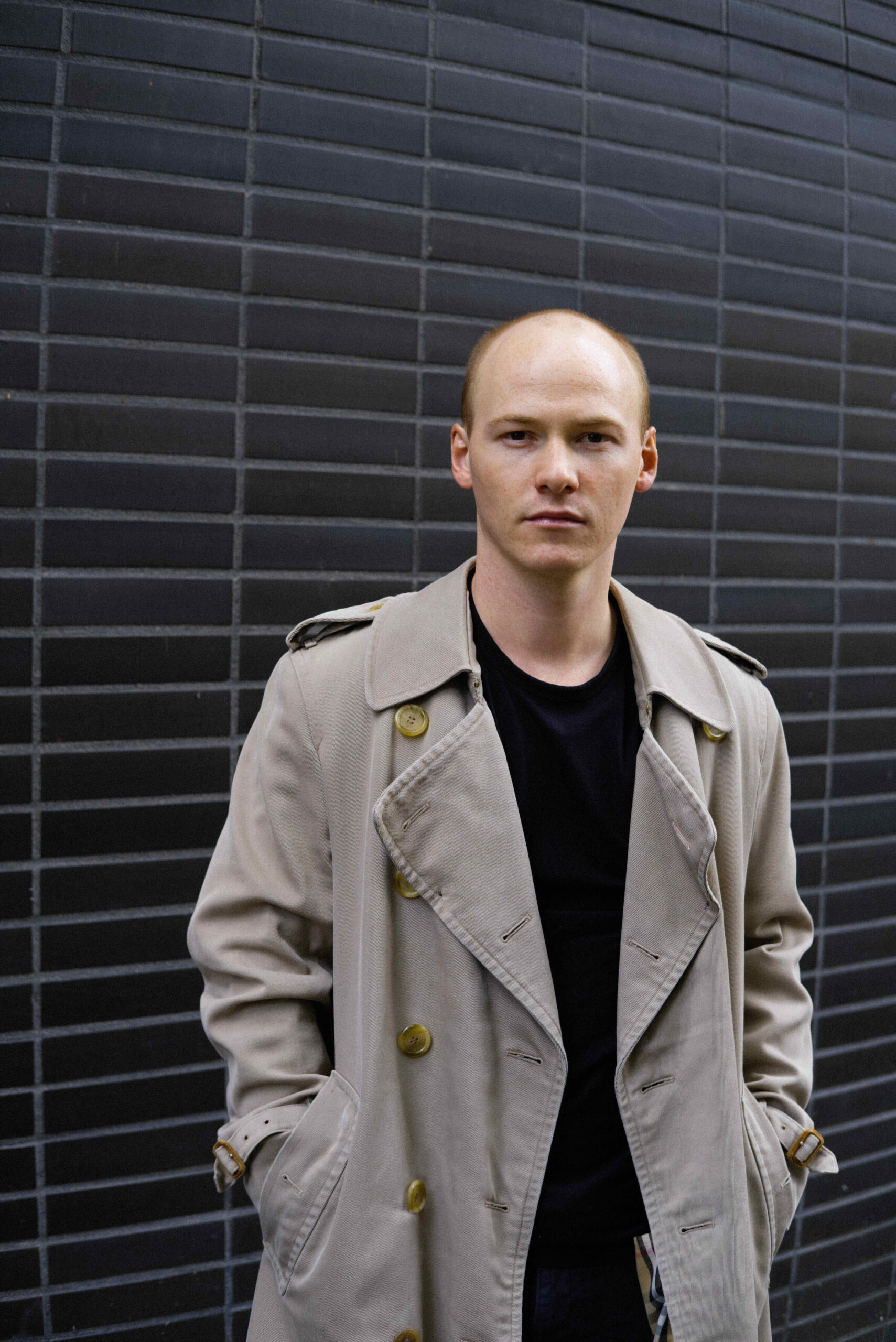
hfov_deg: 25.5
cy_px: 671
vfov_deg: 37.5
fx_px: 1977
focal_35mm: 53
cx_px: 448
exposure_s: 1/200
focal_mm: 35
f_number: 3.6
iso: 160
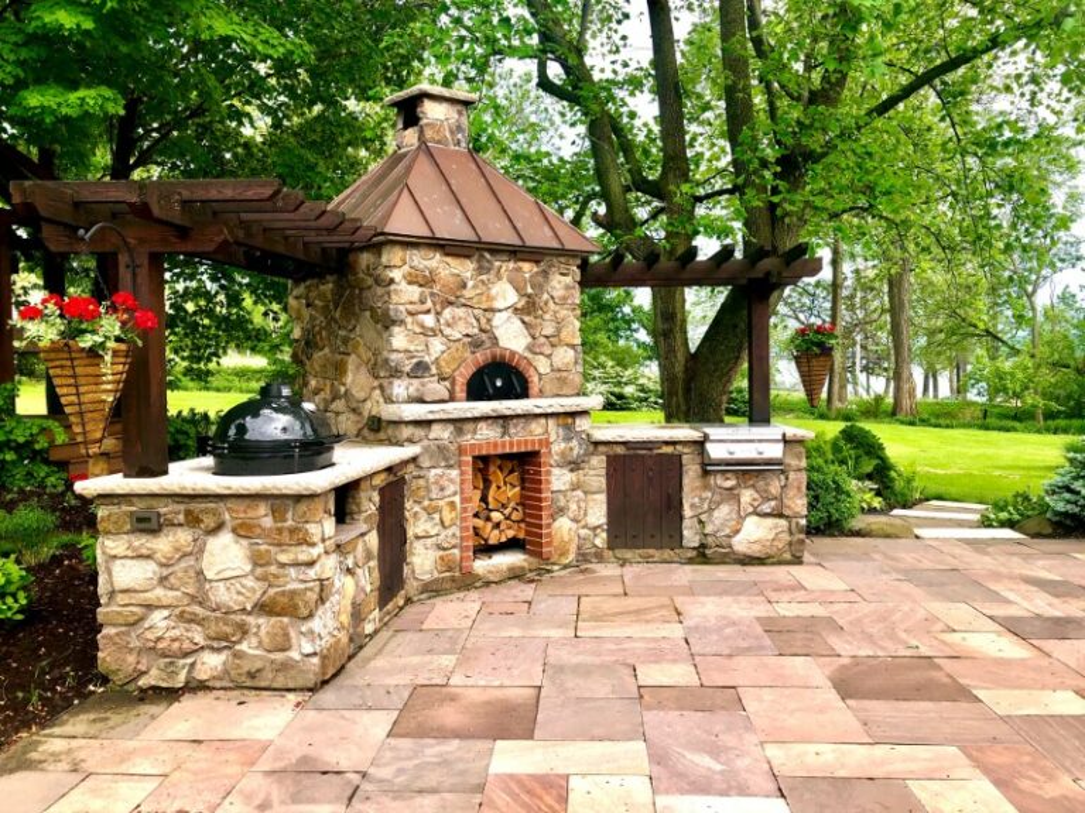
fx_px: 878
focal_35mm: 28
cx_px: 542
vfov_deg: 49.7
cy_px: 406
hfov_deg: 63.4
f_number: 1.8
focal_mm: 3.99
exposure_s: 1/163
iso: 20
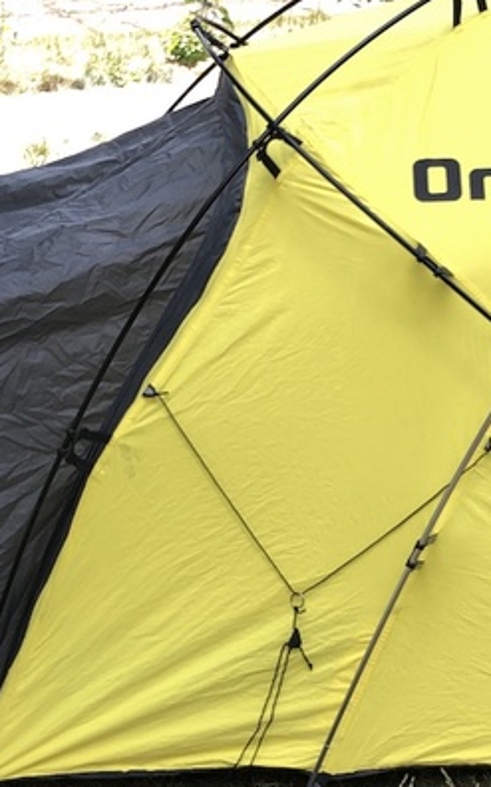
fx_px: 1608
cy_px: 556
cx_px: 419
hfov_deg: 17.2
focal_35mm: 75
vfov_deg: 27.3
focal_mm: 4
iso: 20
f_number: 1.8
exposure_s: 1/247
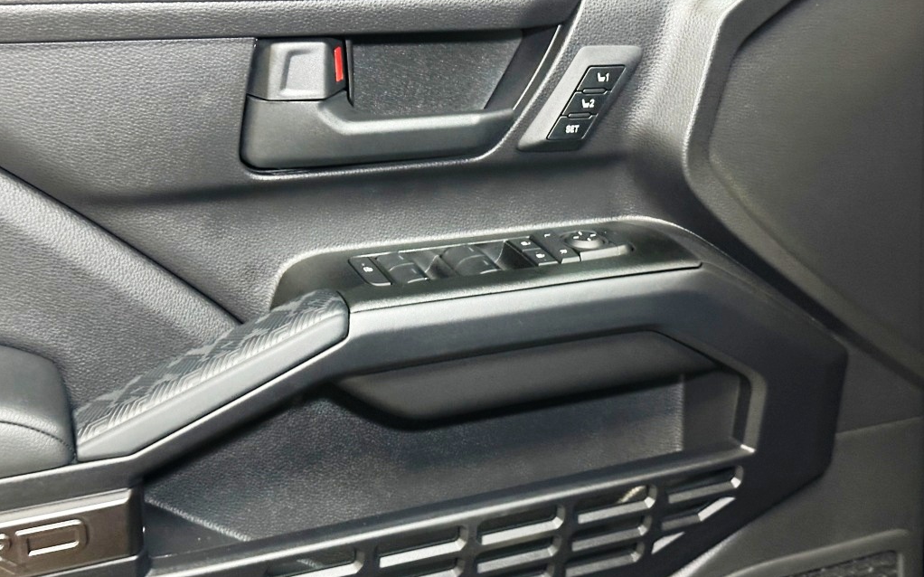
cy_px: 299
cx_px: 462
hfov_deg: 39.6
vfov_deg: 25.3
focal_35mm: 51
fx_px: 1284
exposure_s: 1/24
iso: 640
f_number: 1.78
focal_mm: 6.86
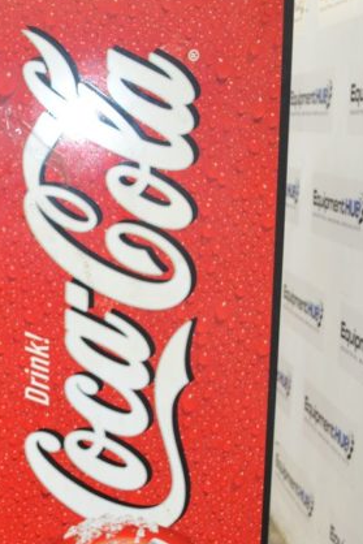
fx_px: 1073
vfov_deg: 28.3
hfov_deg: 18.8
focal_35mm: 71
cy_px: 359
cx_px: 30
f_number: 3.8
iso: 900
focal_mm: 22
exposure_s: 1/60
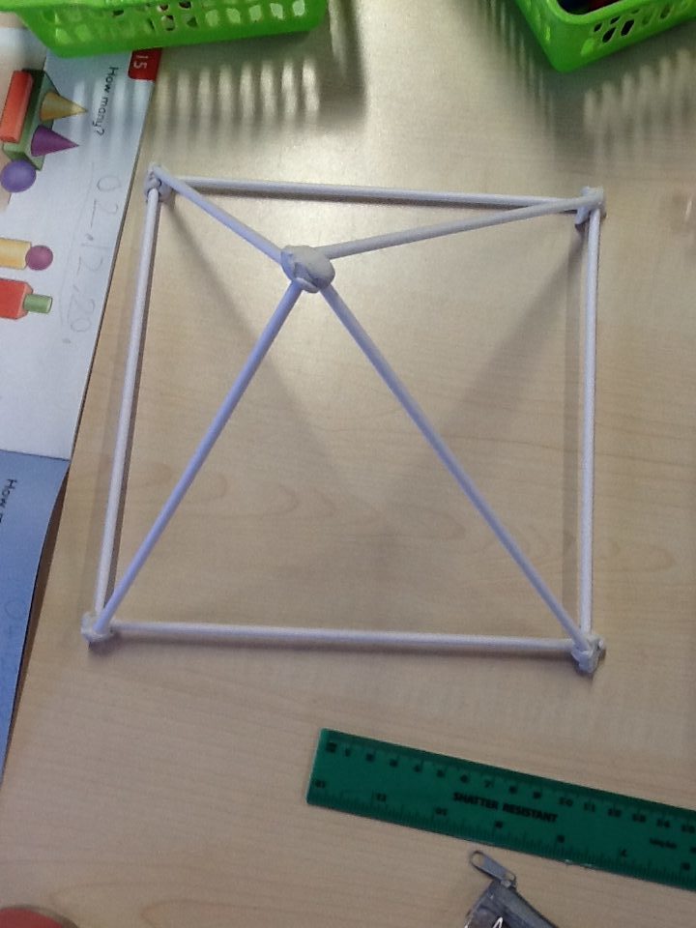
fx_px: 1180
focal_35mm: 44
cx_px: 348
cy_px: 464
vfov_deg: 42.9
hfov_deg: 32.9
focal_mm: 2.03
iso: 50
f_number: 2.4
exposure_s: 1/30
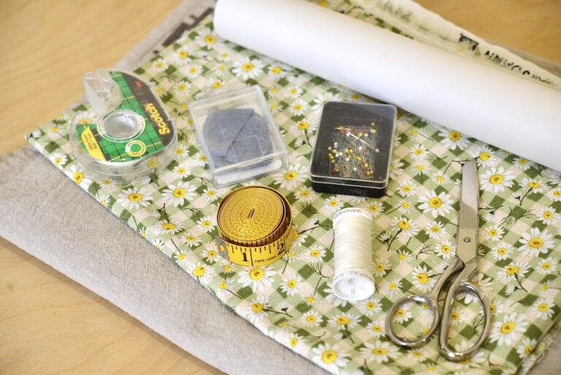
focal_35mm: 60
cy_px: 188
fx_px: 935
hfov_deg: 33.4
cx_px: 280
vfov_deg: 22.7
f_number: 5.6
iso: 2500
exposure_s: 1/125
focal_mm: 60
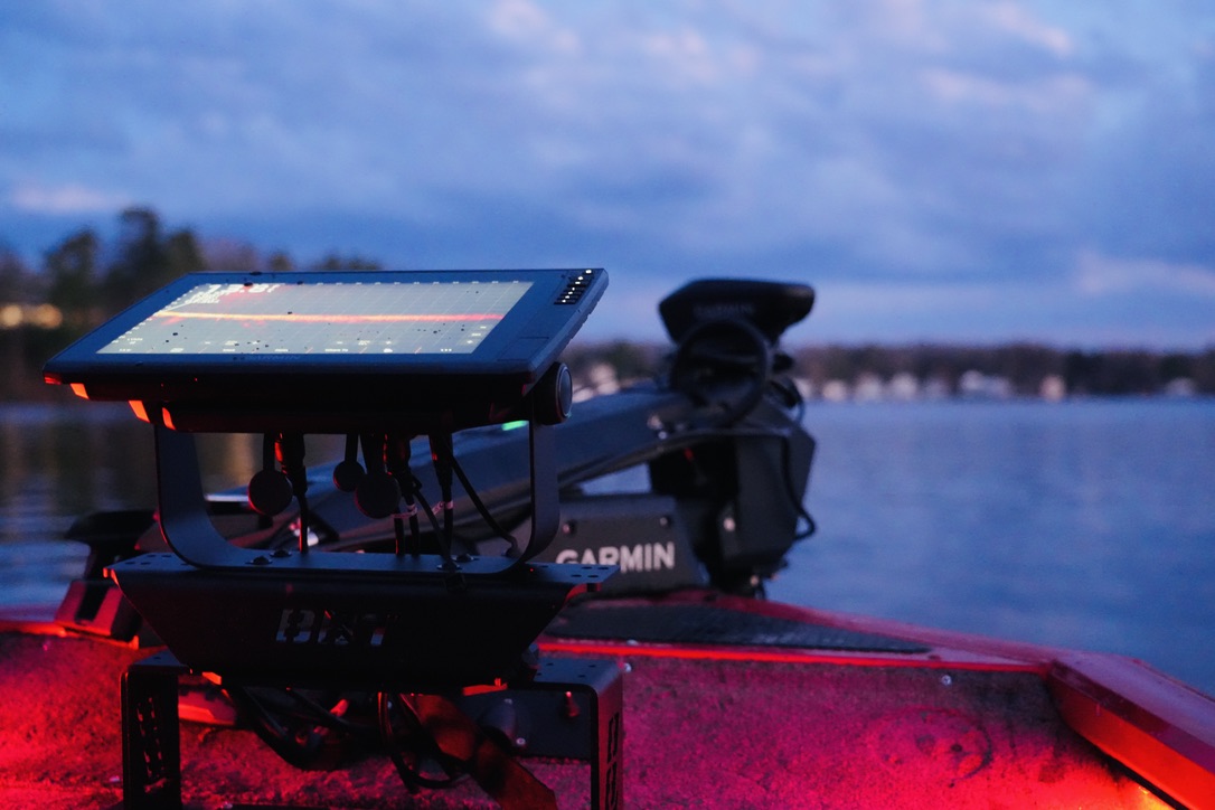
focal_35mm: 48
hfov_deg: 41.1
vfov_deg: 28.1
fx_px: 1620
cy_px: 405
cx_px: 608
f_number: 4
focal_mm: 48
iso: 12800
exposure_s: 1/60
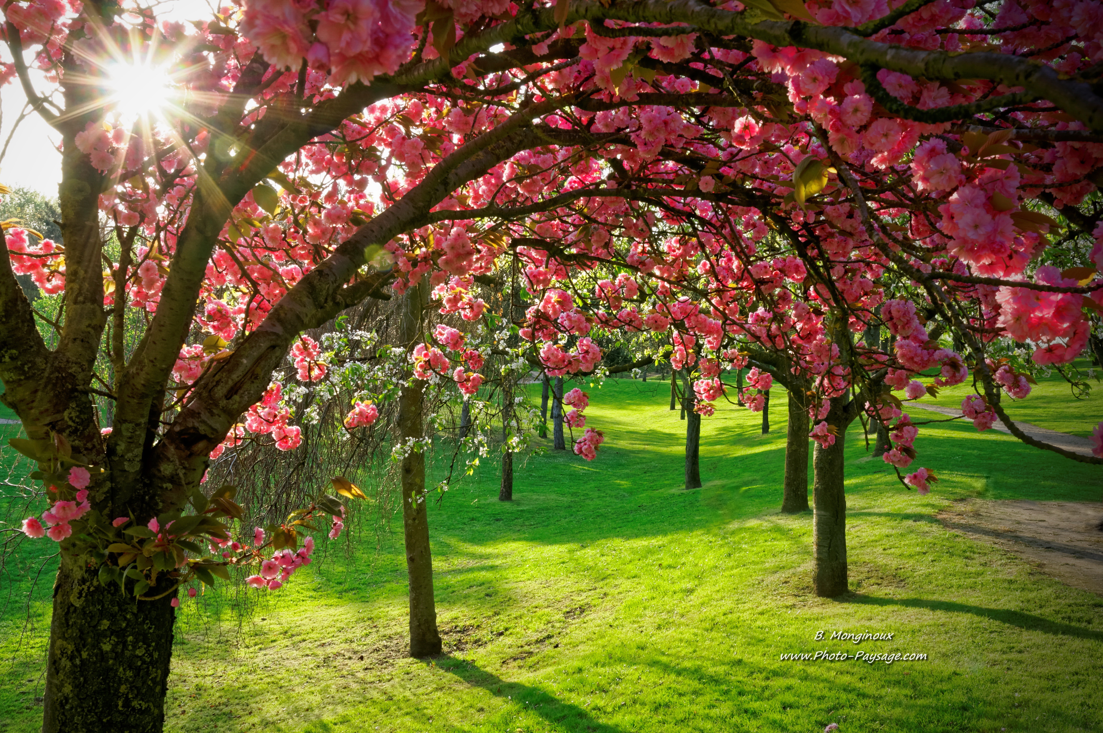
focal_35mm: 36
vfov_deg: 36.8
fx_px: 1102
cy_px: 366
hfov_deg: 53.2
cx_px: 552
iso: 500
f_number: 18
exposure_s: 1/50
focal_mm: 24
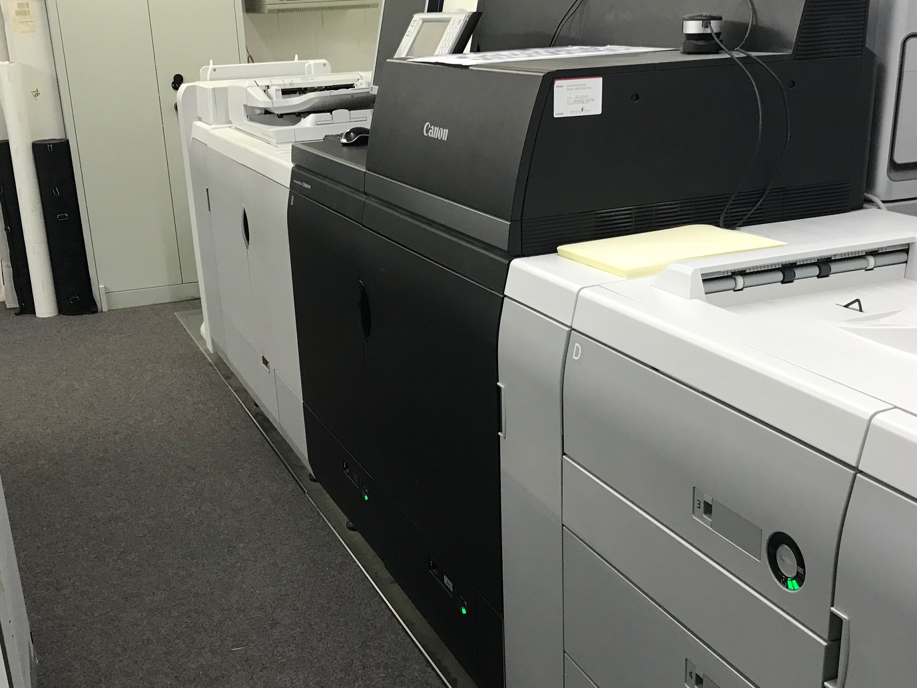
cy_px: 434
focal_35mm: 41
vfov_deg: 34.9
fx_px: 1086
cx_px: 430
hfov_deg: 45.7
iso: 32
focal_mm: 3.99
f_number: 1.8
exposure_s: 1/20
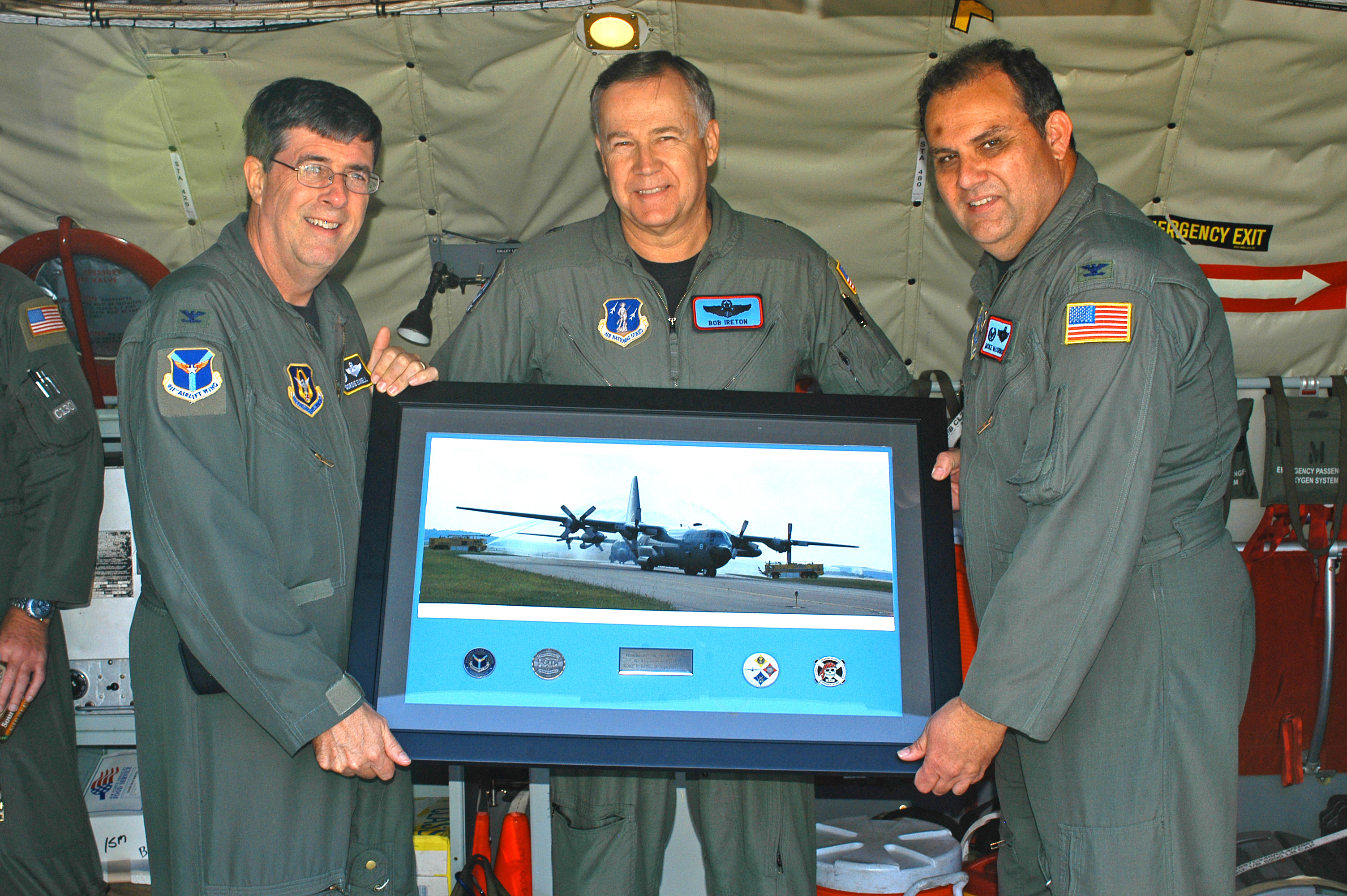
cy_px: 448
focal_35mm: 52
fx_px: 1963
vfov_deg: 25.7
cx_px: 674
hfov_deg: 37.9
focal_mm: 35
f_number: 8
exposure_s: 1/80
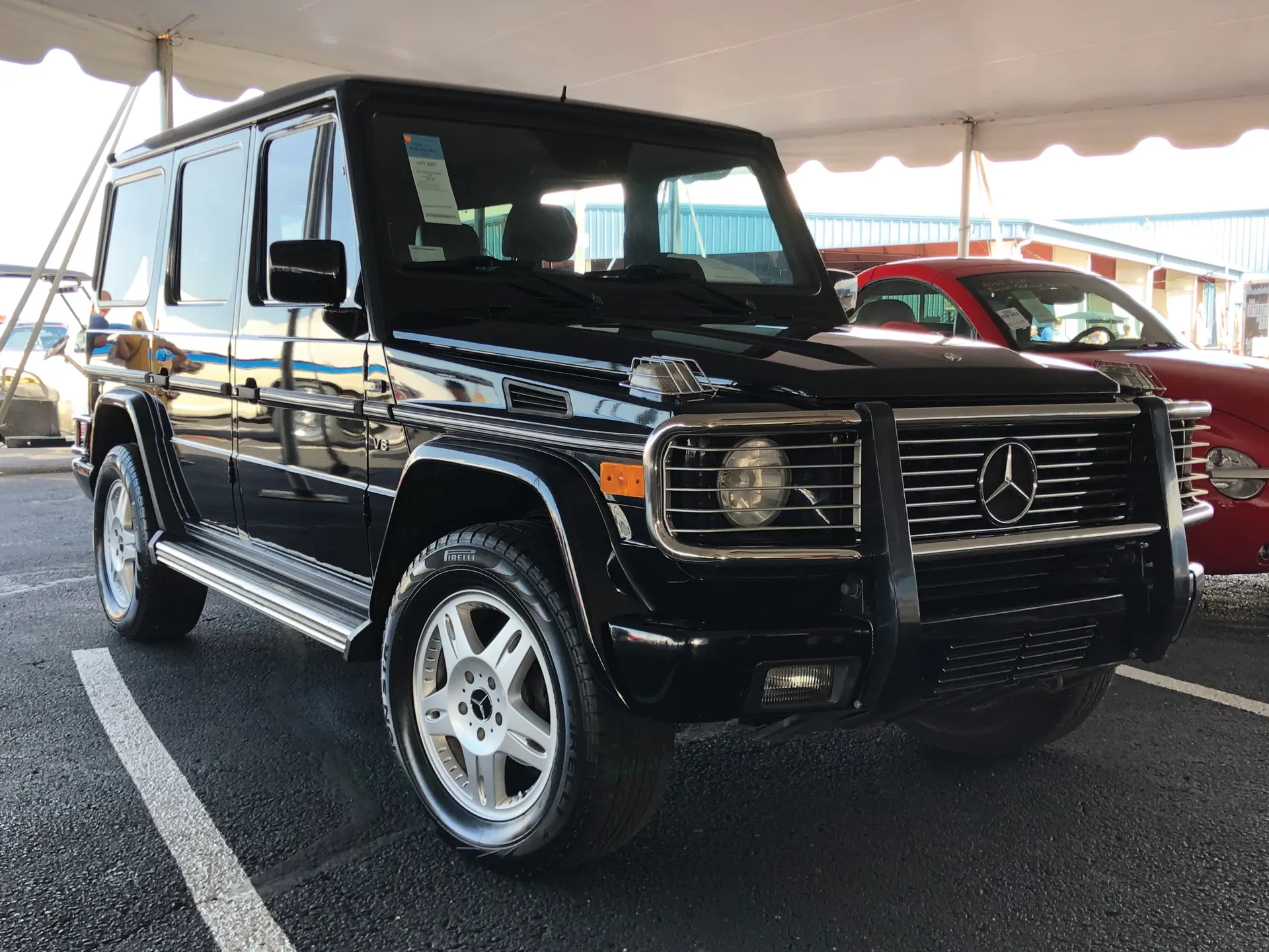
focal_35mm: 28
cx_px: 634
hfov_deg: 63.4
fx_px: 1026
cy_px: 476
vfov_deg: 49.7
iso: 32
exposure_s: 1/120
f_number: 1.8
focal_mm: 3.99
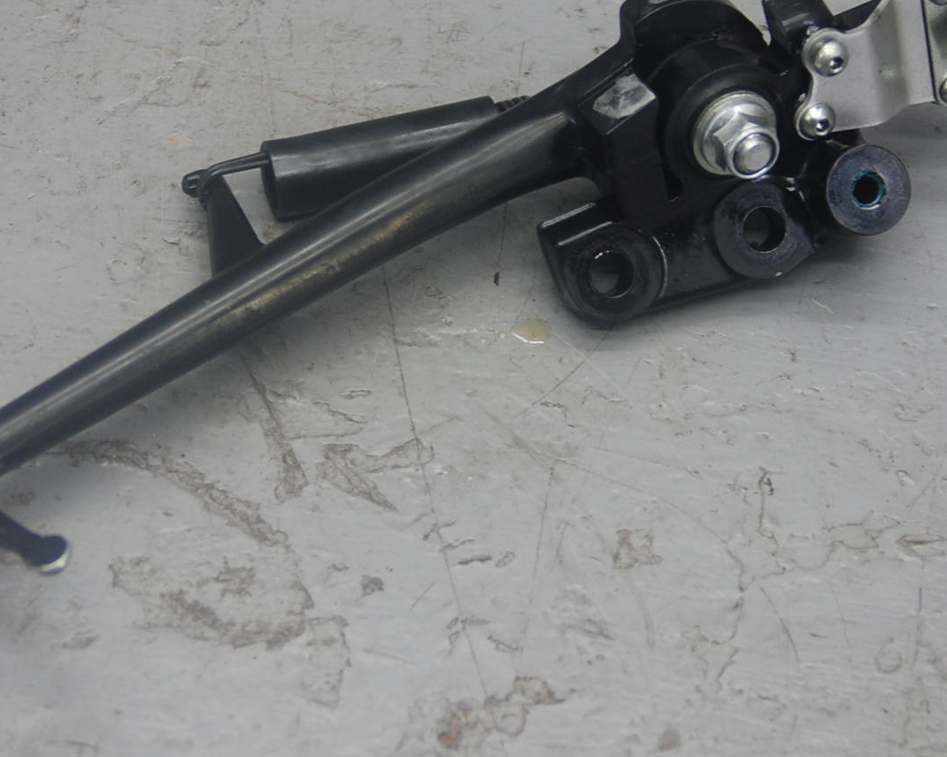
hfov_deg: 18.8
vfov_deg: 15.1
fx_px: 2859
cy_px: 306
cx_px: 450
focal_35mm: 102
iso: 220
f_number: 4
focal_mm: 40
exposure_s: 1/30
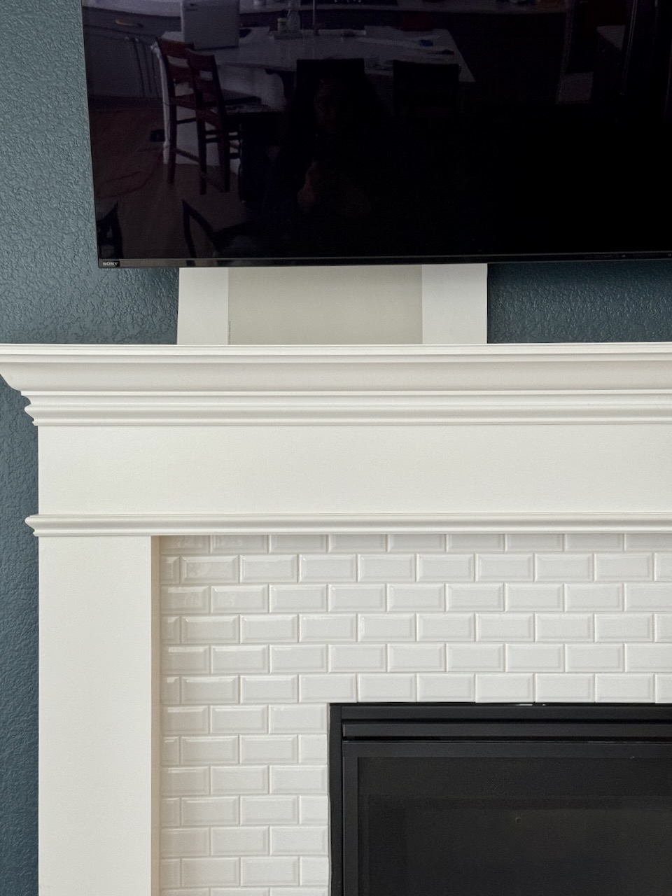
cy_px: 448
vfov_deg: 39.7
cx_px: 336
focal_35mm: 48
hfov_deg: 30.3
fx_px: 1242
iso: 200
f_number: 1.78
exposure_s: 1/60
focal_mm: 6.86
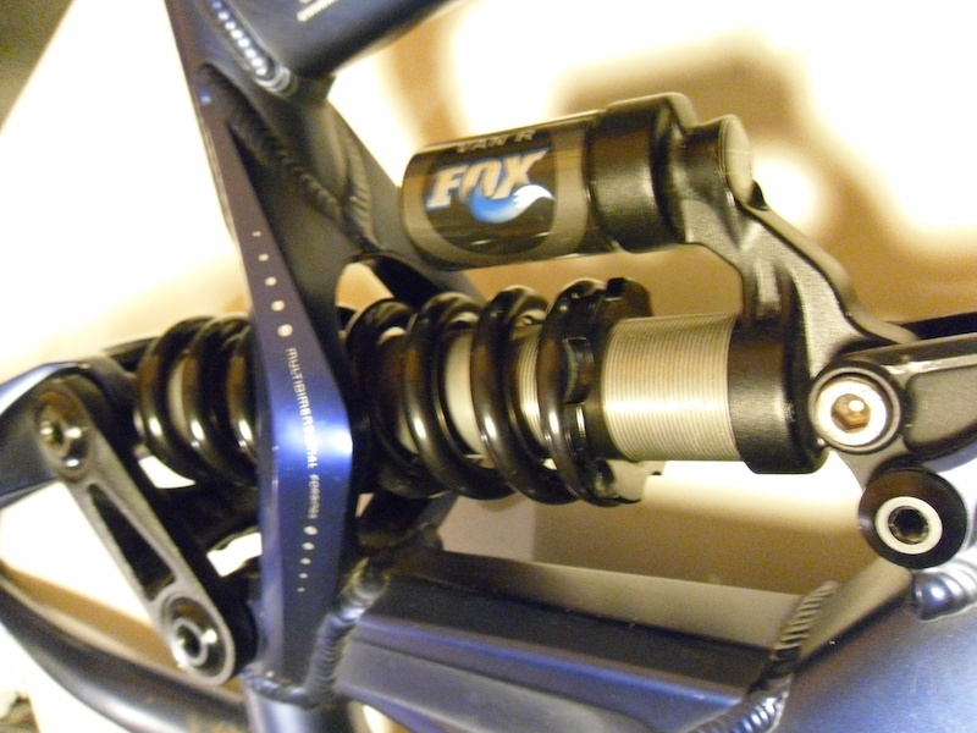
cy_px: 366
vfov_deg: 40.7
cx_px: 488
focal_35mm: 35
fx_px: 988
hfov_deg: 52.6
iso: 800
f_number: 3.5
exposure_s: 1/8
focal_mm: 6.3
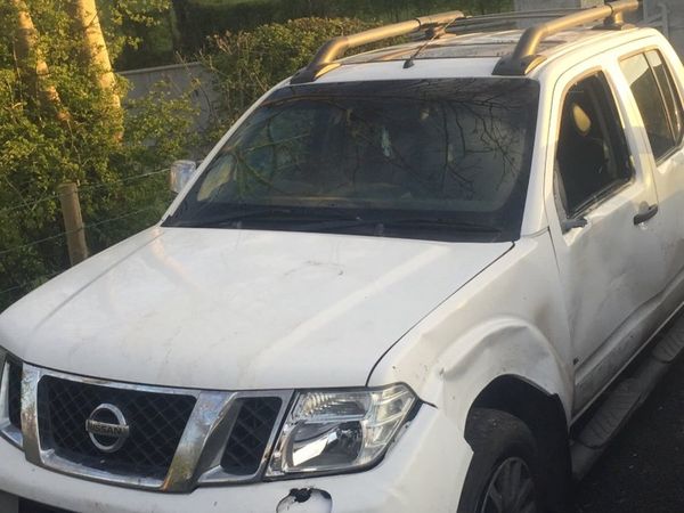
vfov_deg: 39.7
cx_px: 342
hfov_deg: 51.4
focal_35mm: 36
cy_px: 256
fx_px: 711
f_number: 2.2
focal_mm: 4.15
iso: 32
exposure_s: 1/216
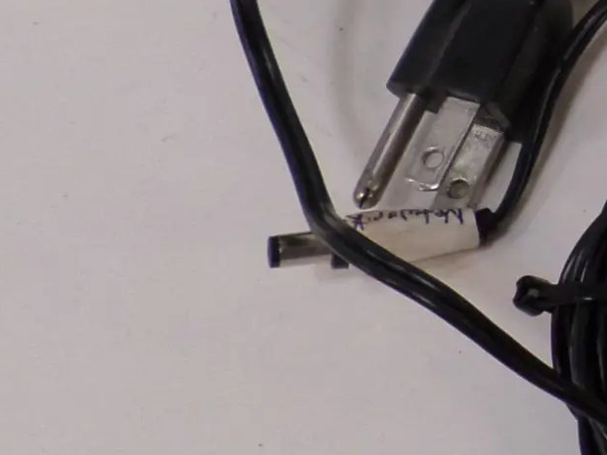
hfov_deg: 15.6
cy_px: -107
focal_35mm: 103
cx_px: 1169
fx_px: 1806
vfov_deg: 13.9
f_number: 2.5
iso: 80
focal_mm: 4.5
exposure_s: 1/60
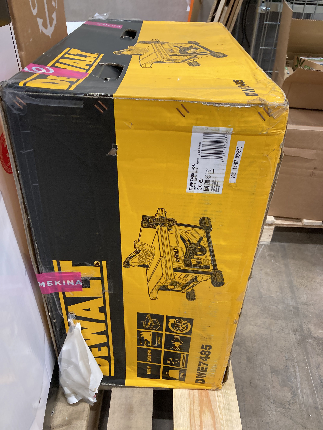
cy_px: 215
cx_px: 162
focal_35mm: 28
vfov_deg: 63.4
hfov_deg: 49.7
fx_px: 348
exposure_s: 1/60
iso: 125
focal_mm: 3.99
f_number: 1.8
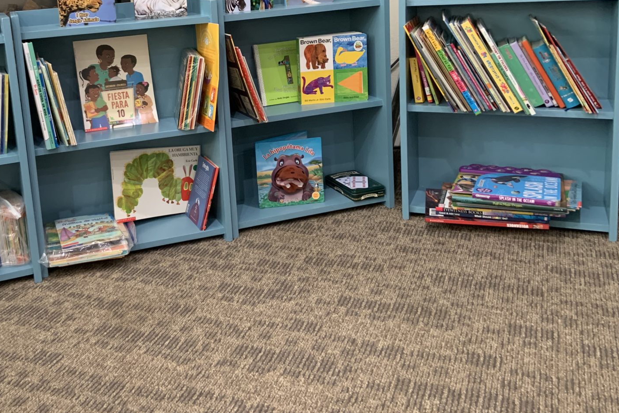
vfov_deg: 33.3
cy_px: 86
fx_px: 671
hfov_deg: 48.8
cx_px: 214
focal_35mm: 39
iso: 320
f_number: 1.8
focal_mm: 4.25
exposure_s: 1/40
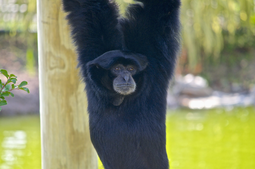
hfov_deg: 4.6
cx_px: 128
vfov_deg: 3.0
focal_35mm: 450
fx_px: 3181
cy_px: 84
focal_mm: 300
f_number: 5.6
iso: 250
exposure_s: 1/250
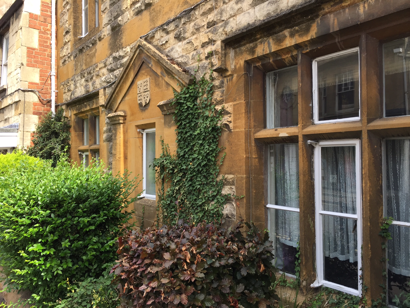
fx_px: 343
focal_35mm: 29
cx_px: 205
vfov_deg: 48.2
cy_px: 154
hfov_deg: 61.7
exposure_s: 1/416
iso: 32
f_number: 2.2
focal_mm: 4.15
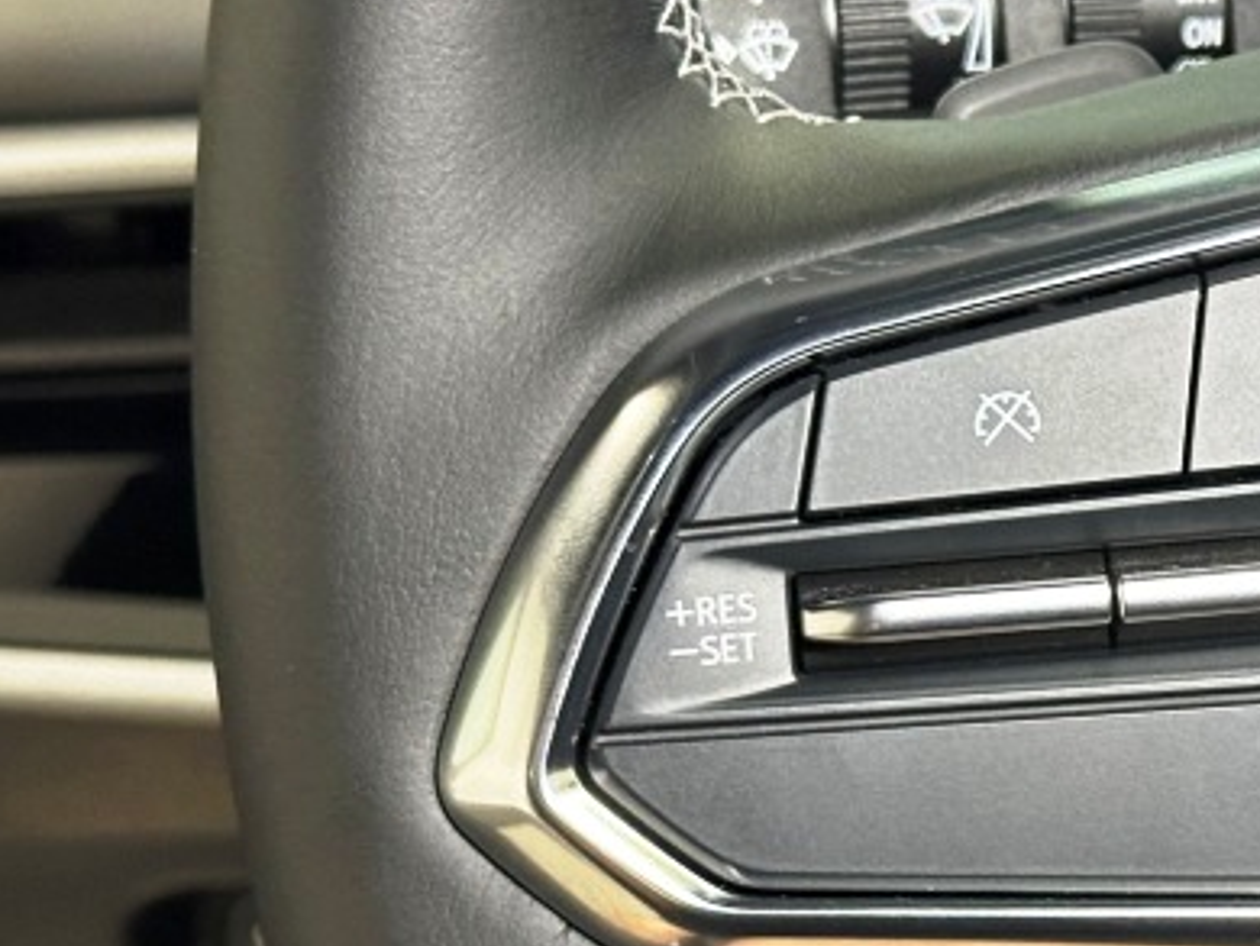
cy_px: 481
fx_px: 4589
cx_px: 1386
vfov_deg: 11.8
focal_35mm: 126
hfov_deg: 15.2
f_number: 1.78
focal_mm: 6.86
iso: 400
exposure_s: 1/40
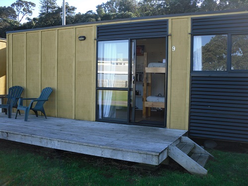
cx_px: 124
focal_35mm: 35
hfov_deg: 52.6
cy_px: 93
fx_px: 251
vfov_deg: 40.7
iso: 80
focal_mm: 6.3
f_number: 3
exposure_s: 1/181
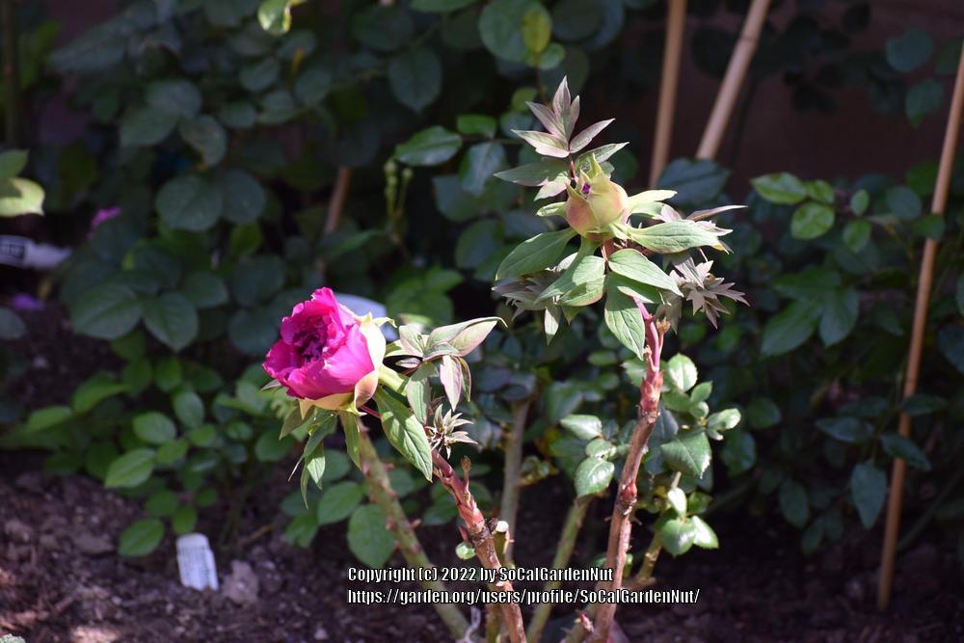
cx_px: 482
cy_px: 322
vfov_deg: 7.3
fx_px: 5021
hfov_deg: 11.0
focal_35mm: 188
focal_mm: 125
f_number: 4.8
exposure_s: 1/500
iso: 400
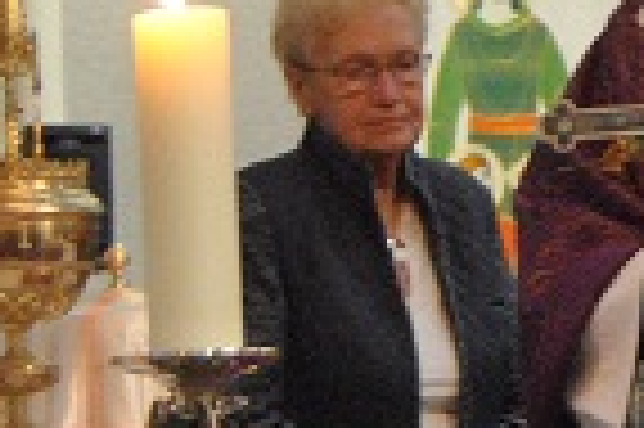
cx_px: 946
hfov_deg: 7.4
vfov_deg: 5.0
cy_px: 56
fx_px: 4914
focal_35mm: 275
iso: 1250
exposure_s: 1/30
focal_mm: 30
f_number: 4.2
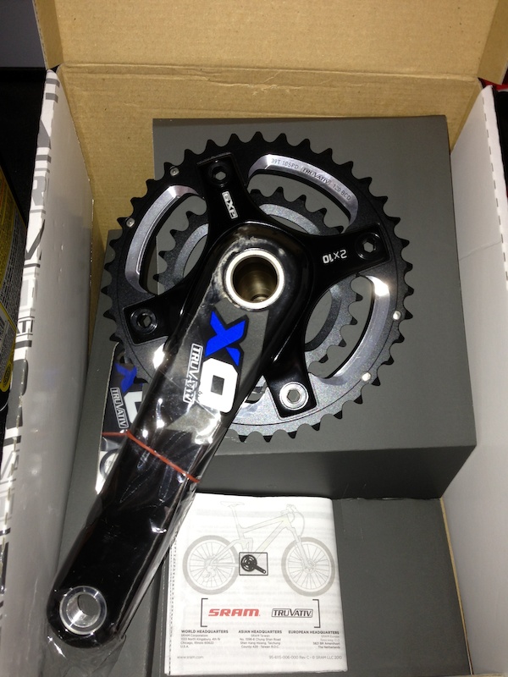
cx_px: 254
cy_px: 338
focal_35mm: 33
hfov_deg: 42.9
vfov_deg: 55.4
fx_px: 646
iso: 50
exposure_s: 1/20
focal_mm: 4.13
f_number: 2.4
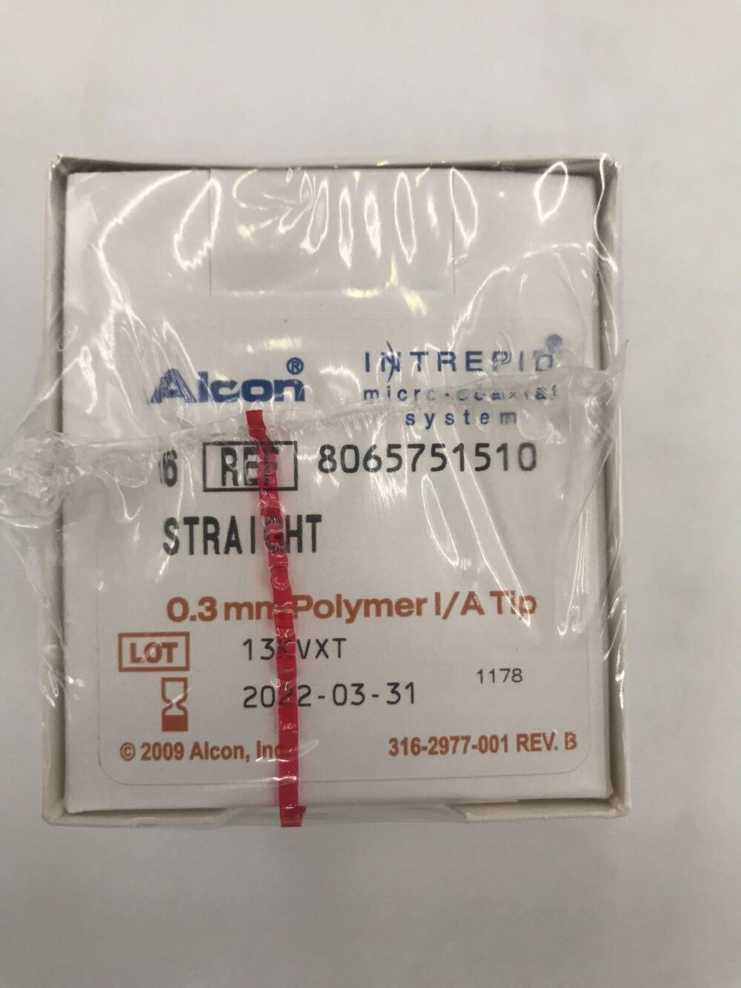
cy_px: 494
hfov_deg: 49.8
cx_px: 370
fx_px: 799
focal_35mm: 28
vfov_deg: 63.4
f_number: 1.8
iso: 25
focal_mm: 3.99
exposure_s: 1/40
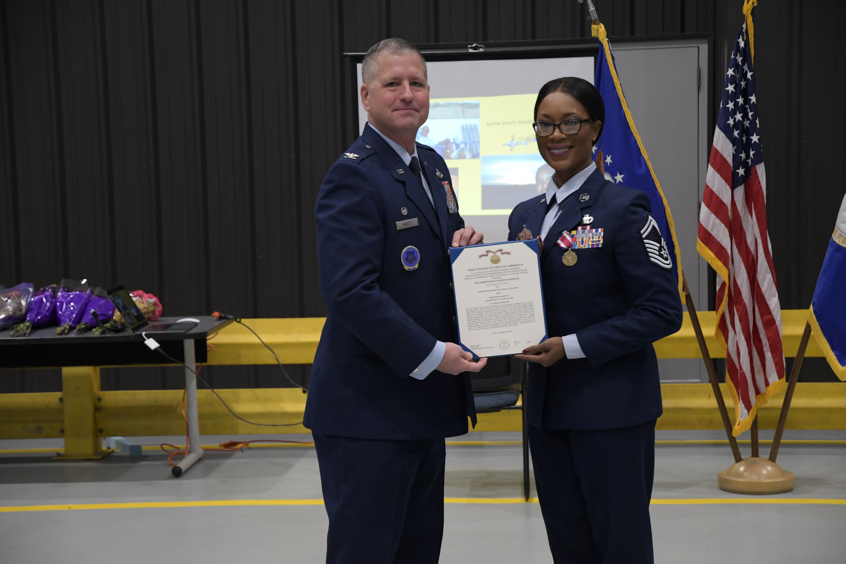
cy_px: 282
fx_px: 1692
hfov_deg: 28.1
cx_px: 423
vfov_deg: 18.9
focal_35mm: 72
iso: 2000
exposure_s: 1/200
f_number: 3.5
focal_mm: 48
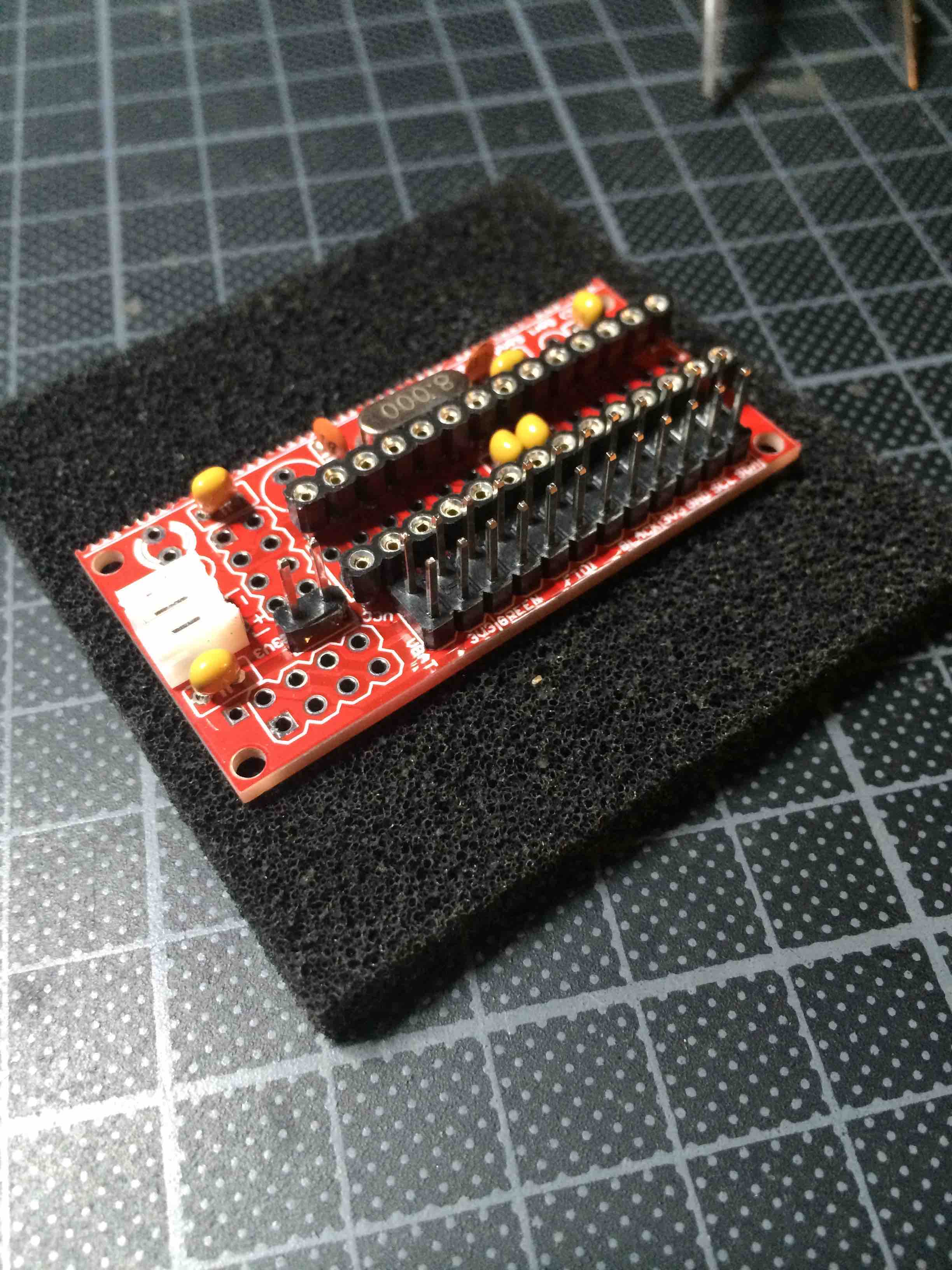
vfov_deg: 61.7
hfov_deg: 48.2
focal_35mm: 29
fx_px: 1063
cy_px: 635
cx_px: 476
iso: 320
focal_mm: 4.15
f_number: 2.2
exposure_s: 1/33
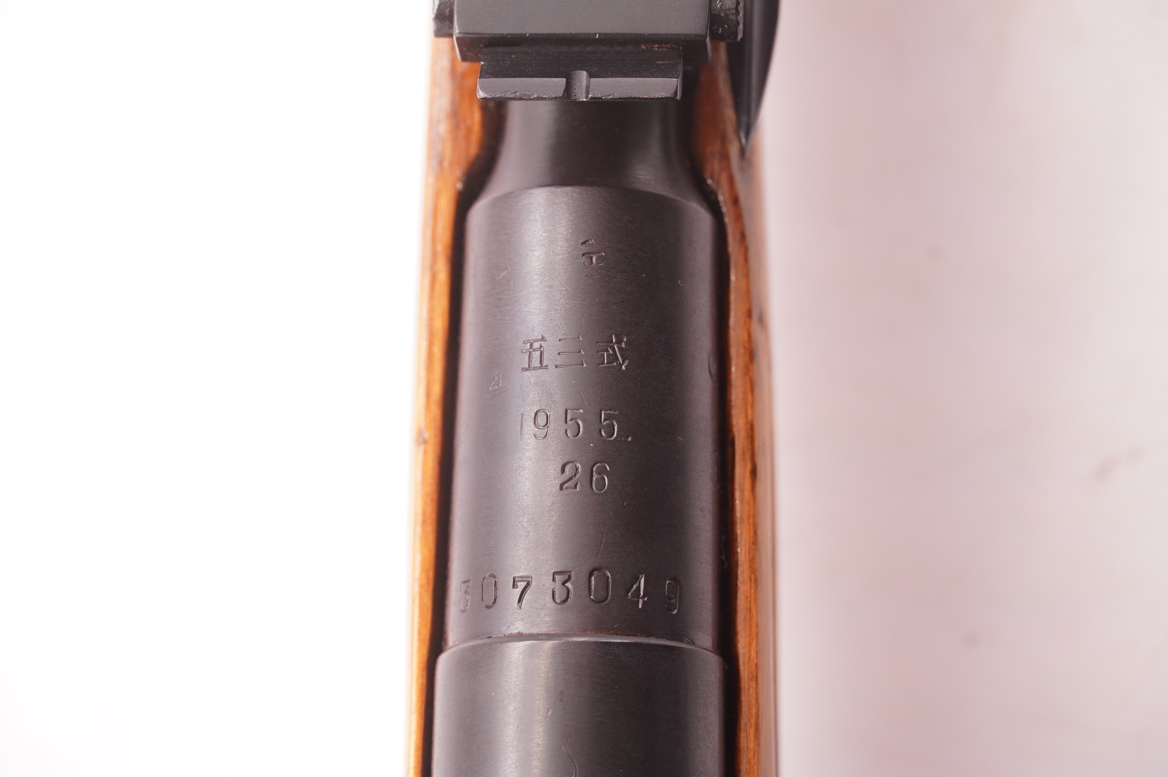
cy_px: 388
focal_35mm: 110
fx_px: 3549
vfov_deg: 12.5
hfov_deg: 18.7
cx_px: 584
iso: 800
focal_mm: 73
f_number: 5.6
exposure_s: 1/125
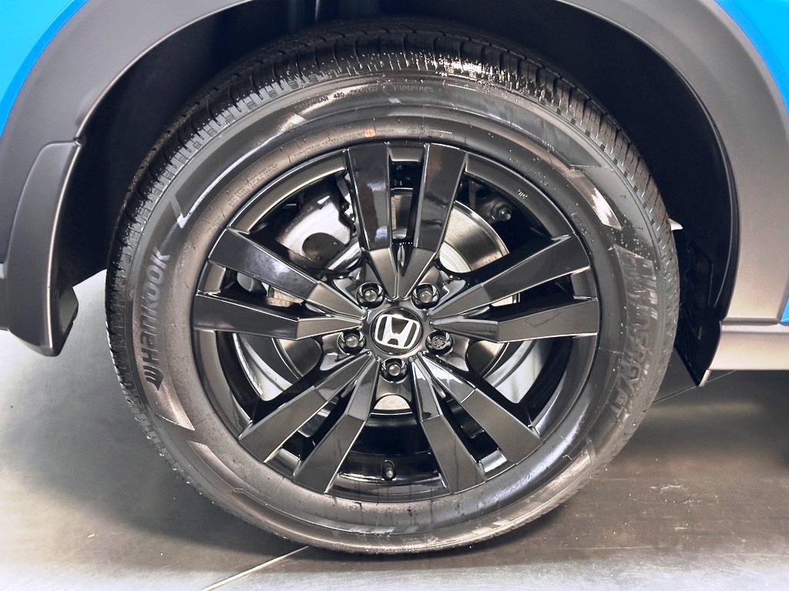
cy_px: 296
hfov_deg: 39.7
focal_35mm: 48
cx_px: 394
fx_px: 1094
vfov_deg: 30.3
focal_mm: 6.86
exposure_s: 1/24
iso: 640
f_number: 1.78
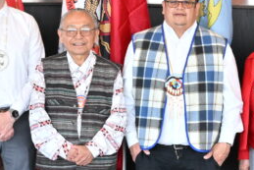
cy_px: 174
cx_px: 155
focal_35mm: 261
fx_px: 1842
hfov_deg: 7.9
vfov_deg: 5.3
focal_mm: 44
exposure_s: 1/160
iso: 1250
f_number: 6.3
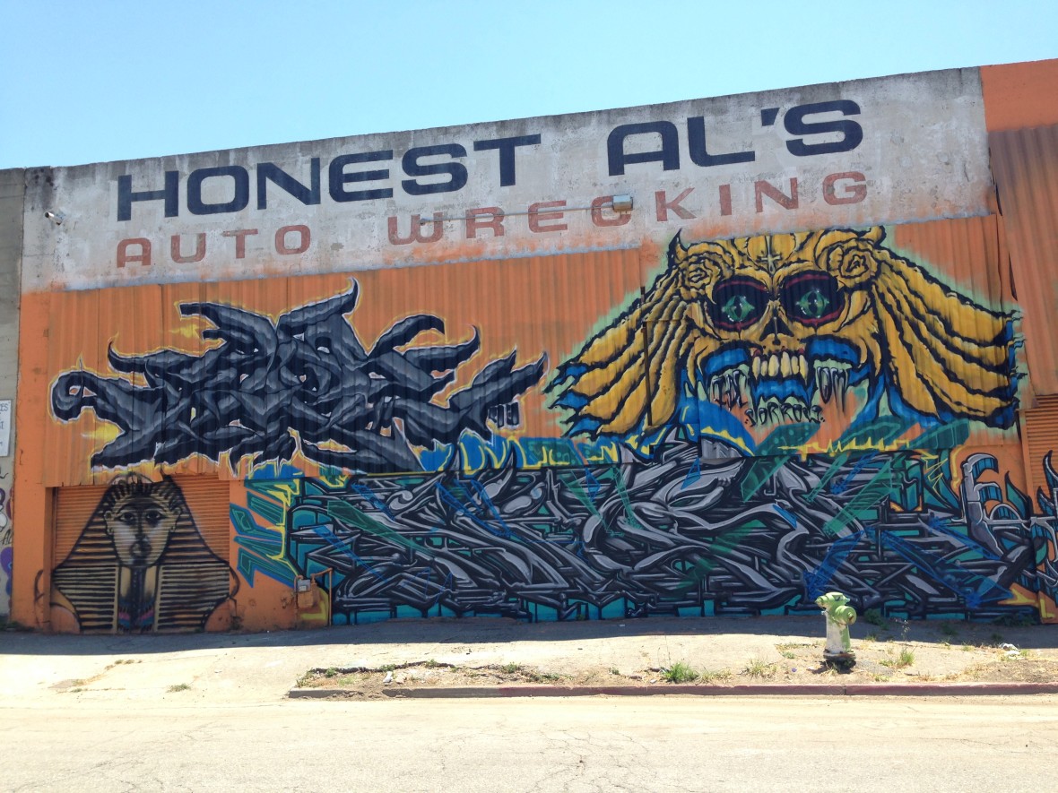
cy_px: 396
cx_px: 529
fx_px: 1009
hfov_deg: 55.4
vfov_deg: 42.9
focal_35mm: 33
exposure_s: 1/630
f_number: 2.4
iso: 50
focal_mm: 4.12
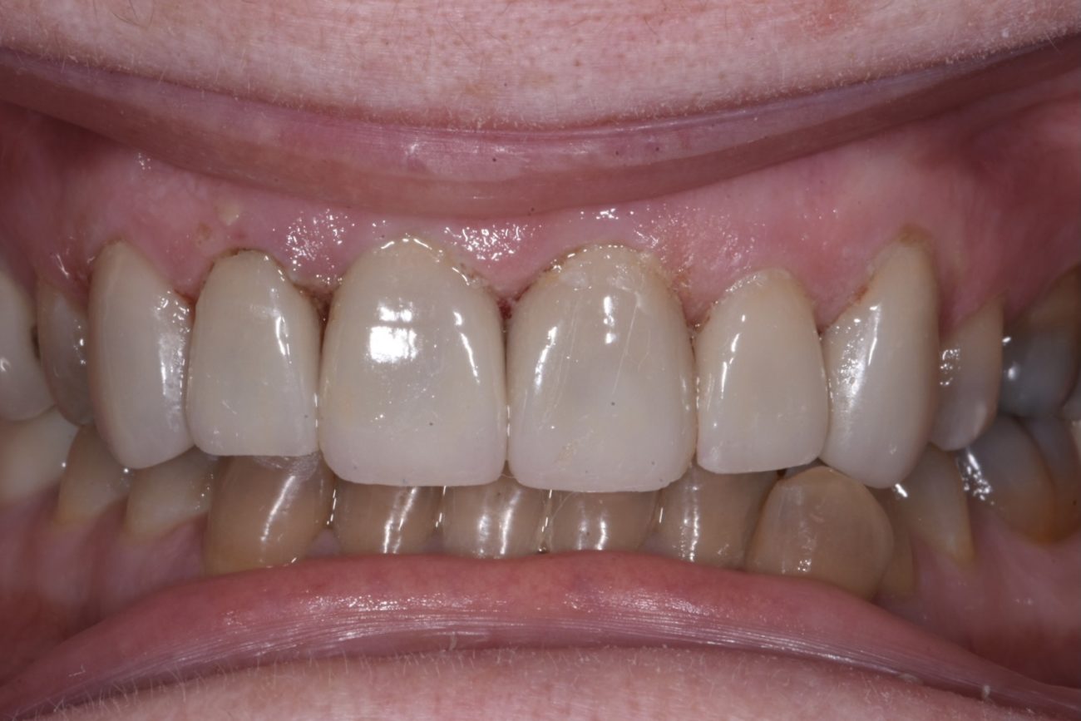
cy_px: 360
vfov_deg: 10.8
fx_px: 3829
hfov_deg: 16.1
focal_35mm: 128
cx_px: 540
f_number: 36
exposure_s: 1/60
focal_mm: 85
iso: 200
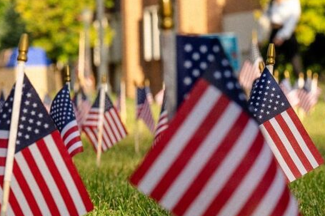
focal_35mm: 225
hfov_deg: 8.8
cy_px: 119
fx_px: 2030
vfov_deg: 6.1
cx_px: -274
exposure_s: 1/250
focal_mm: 50
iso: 100
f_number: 5.6
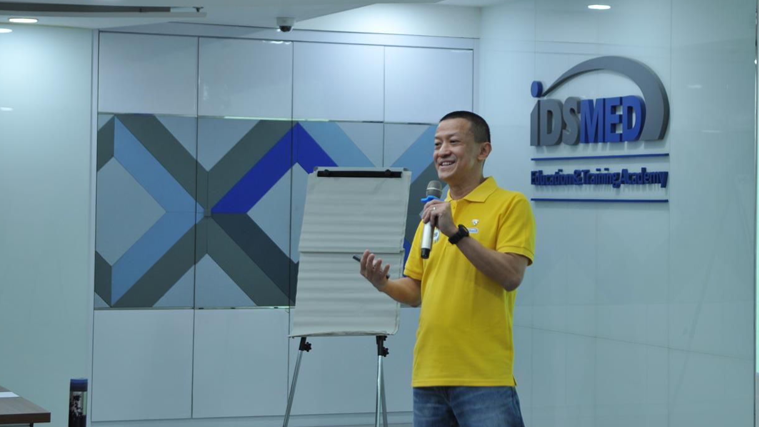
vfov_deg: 12.3
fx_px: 1972
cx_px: 441
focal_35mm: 98
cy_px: 152
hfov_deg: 21.8
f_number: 3.2
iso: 800
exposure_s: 1/160
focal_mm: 70
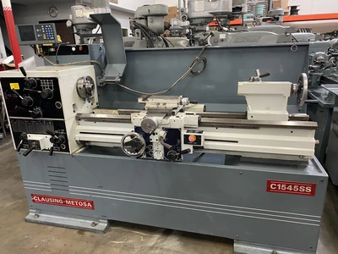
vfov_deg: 53.1
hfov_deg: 67.3
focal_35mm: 26
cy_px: 127
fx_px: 254
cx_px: 169
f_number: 1.8
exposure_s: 1/60
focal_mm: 4.25
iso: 400
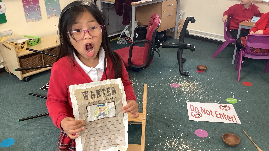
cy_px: 77
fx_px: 242
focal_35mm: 34
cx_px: 134
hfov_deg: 58.0
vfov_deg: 34.6
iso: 160
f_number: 2.4
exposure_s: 1/50
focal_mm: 3.3
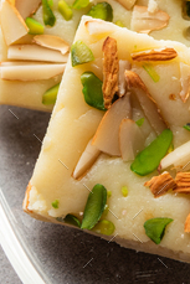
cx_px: 119
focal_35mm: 232
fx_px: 1834
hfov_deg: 5.9
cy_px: 30
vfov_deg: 8.8
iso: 125
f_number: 6.3
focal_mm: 60
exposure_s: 1/125
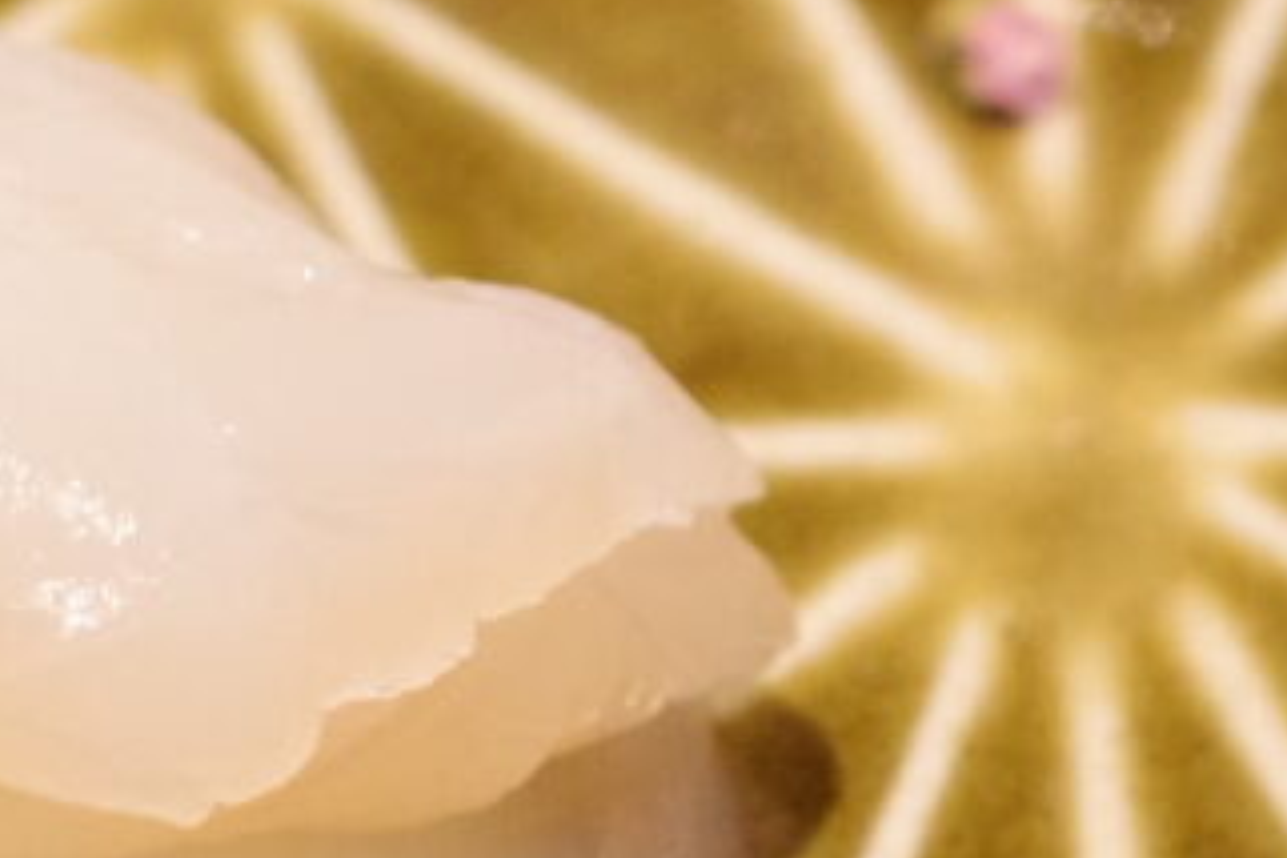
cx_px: 818
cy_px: 972
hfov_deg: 9.2
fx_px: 7972
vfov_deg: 6.1
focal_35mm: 223
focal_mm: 18.3
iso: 1250
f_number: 2.8
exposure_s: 1/30
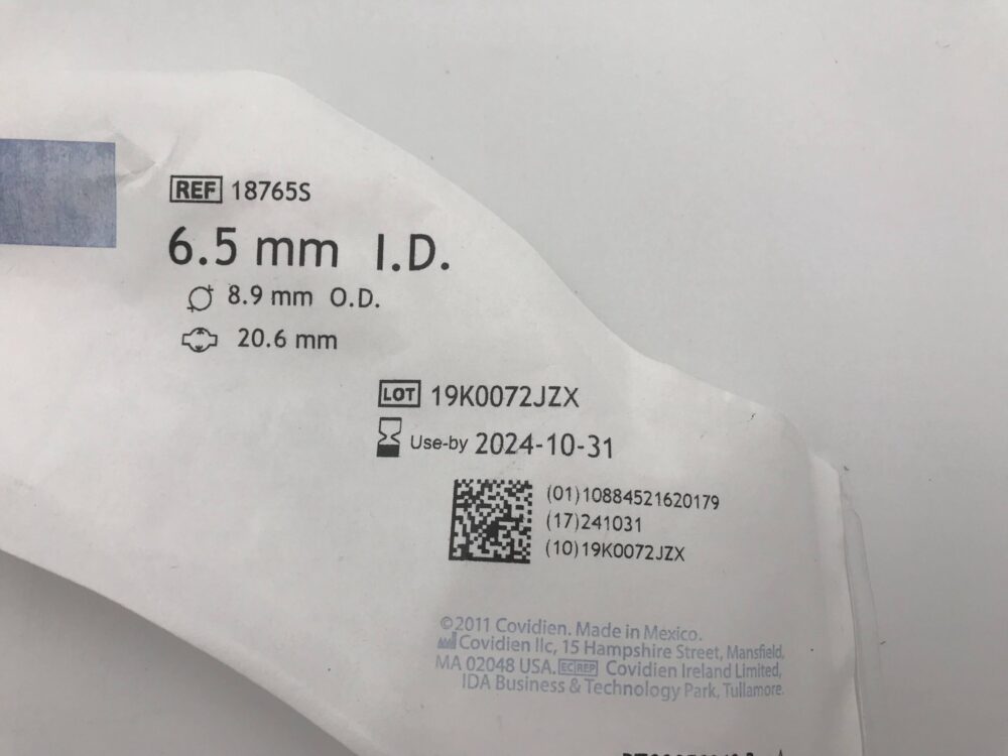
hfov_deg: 63.4
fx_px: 815
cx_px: 504
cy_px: 378
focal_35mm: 28
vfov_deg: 49.7
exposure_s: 1/236
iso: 20
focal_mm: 3.99
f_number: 1.8
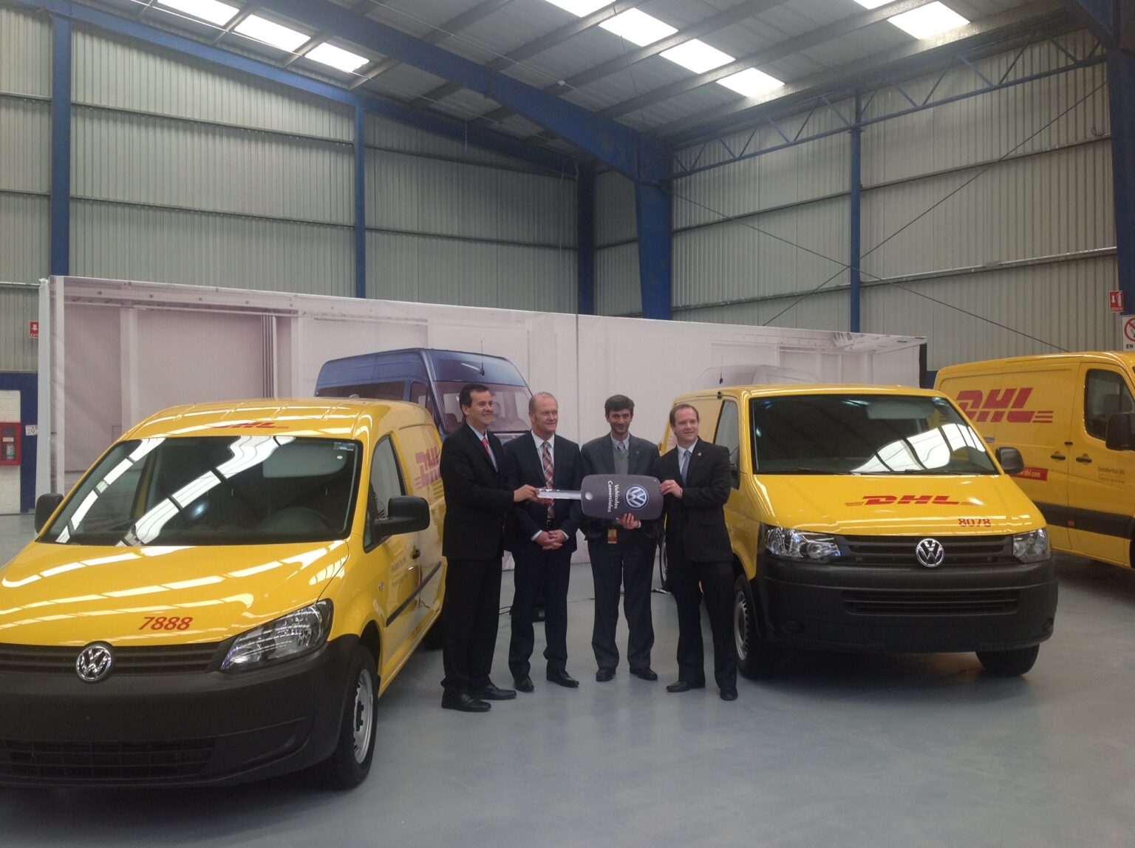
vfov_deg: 40.6
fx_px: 1146
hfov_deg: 52.7
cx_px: 568
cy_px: 424
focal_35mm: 35
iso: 50
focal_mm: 4.28
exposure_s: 1/140
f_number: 2.4
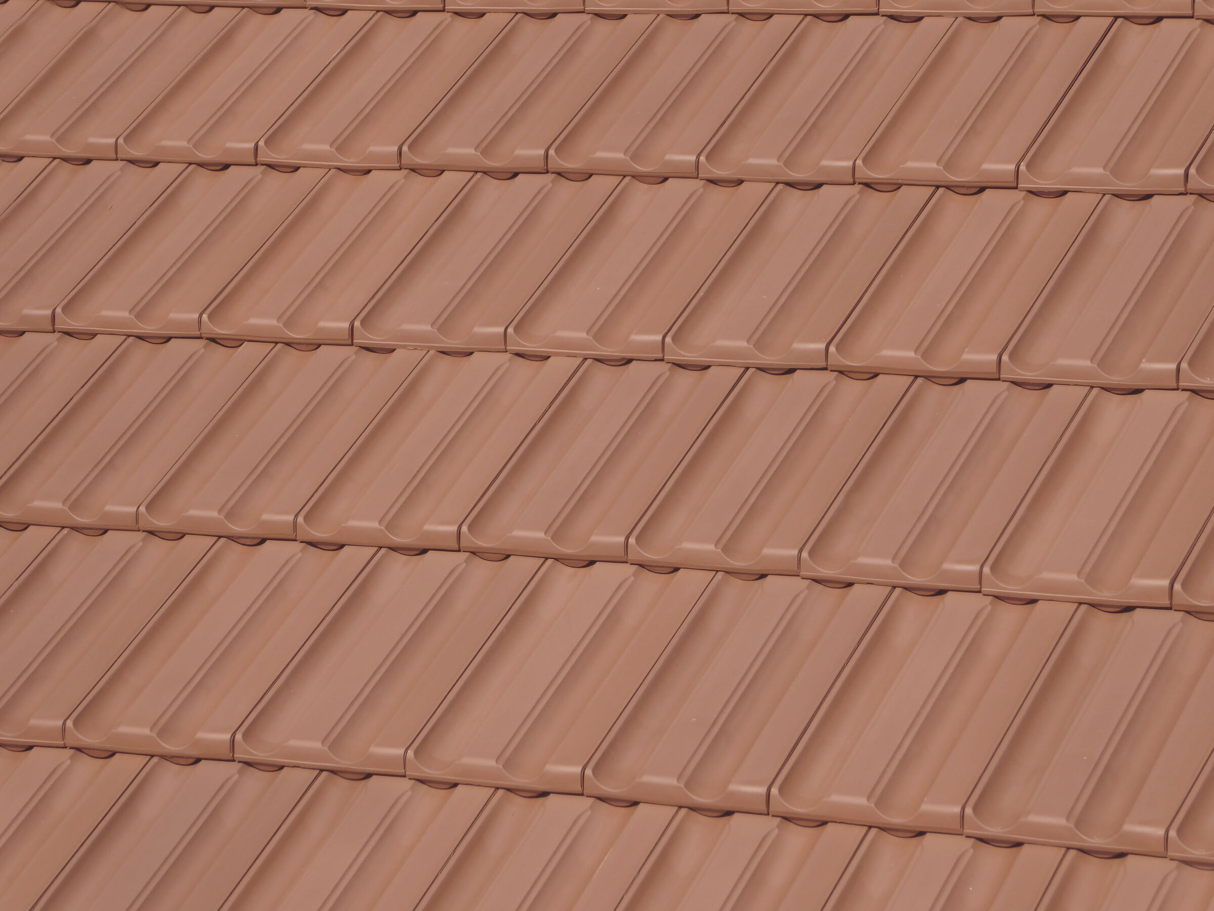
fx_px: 5261
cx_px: 607
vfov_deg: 9.9
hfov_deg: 13.2
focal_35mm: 150
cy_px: 456
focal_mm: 24.2
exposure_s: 1/640
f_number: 5.3
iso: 80
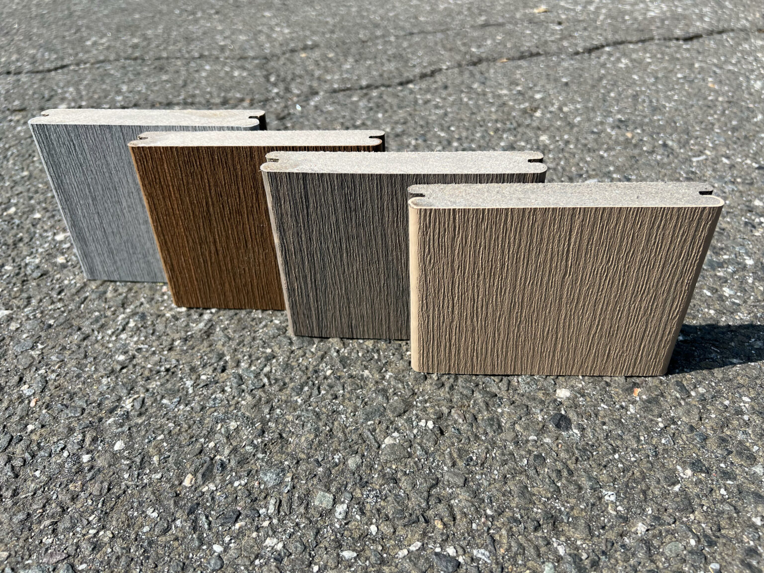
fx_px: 574
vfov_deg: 53.1
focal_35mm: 26
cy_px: 286
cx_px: 382
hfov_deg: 67.3
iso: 50
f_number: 1.5
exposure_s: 1/2762
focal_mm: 5.7
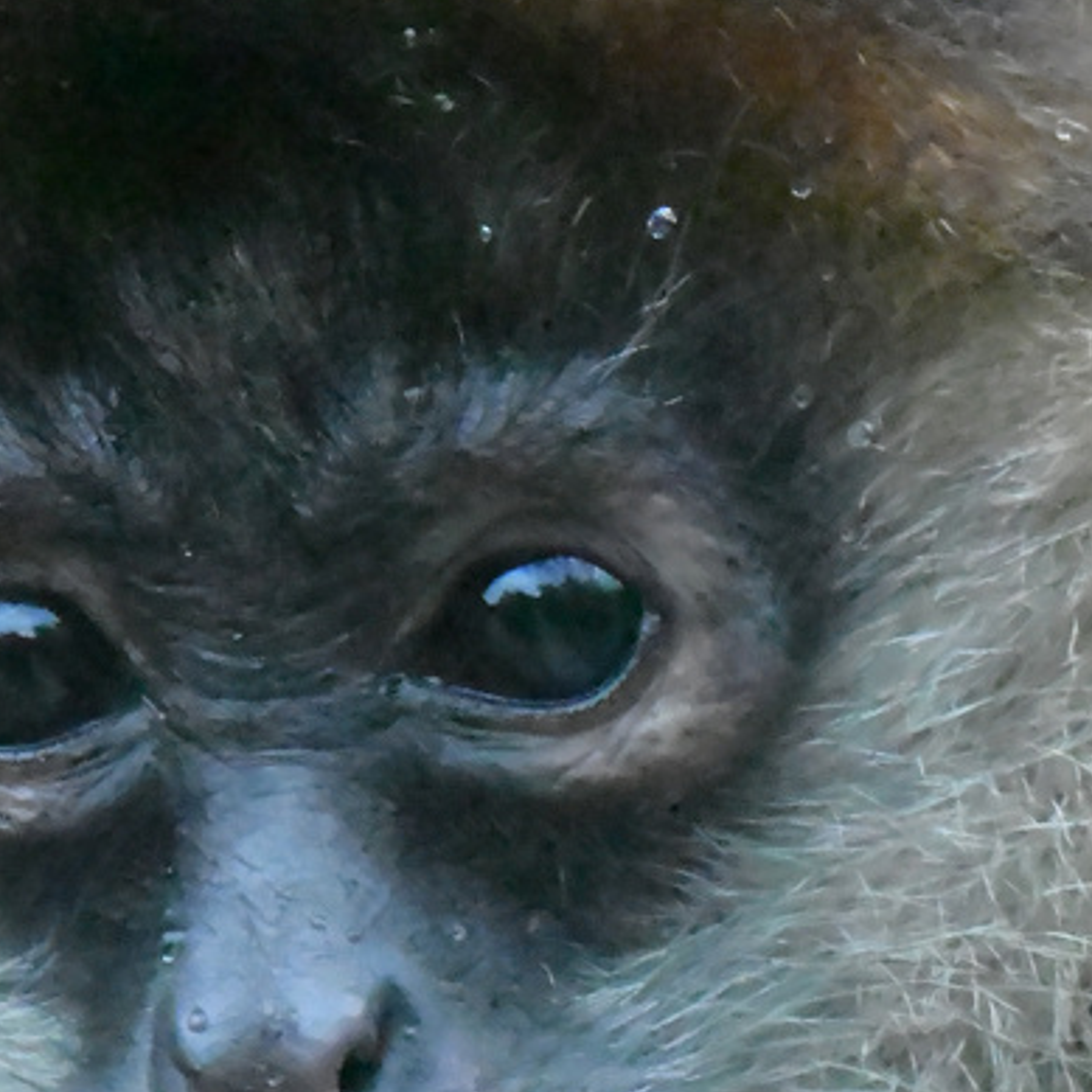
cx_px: 747
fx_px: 113817
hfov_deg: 0.5
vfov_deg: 0.5
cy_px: 531
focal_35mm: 3189
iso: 51200
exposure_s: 1/1000
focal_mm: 600
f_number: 16
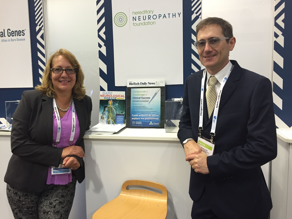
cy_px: 110
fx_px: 245
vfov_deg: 48.2
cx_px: 146
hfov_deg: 61.7
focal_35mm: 29
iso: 125
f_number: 2.2
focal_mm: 4.15
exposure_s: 1/30
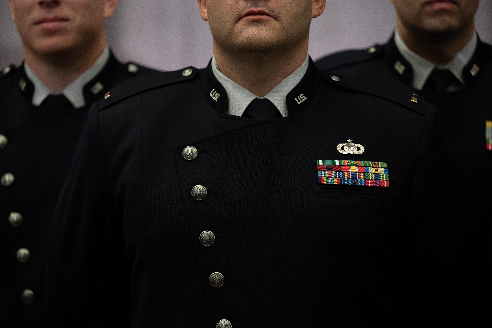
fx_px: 2185
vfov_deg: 8.6
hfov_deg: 12.8
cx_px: 246
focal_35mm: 160
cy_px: 164
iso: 1600
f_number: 3.5
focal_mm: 160
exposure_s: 1/160
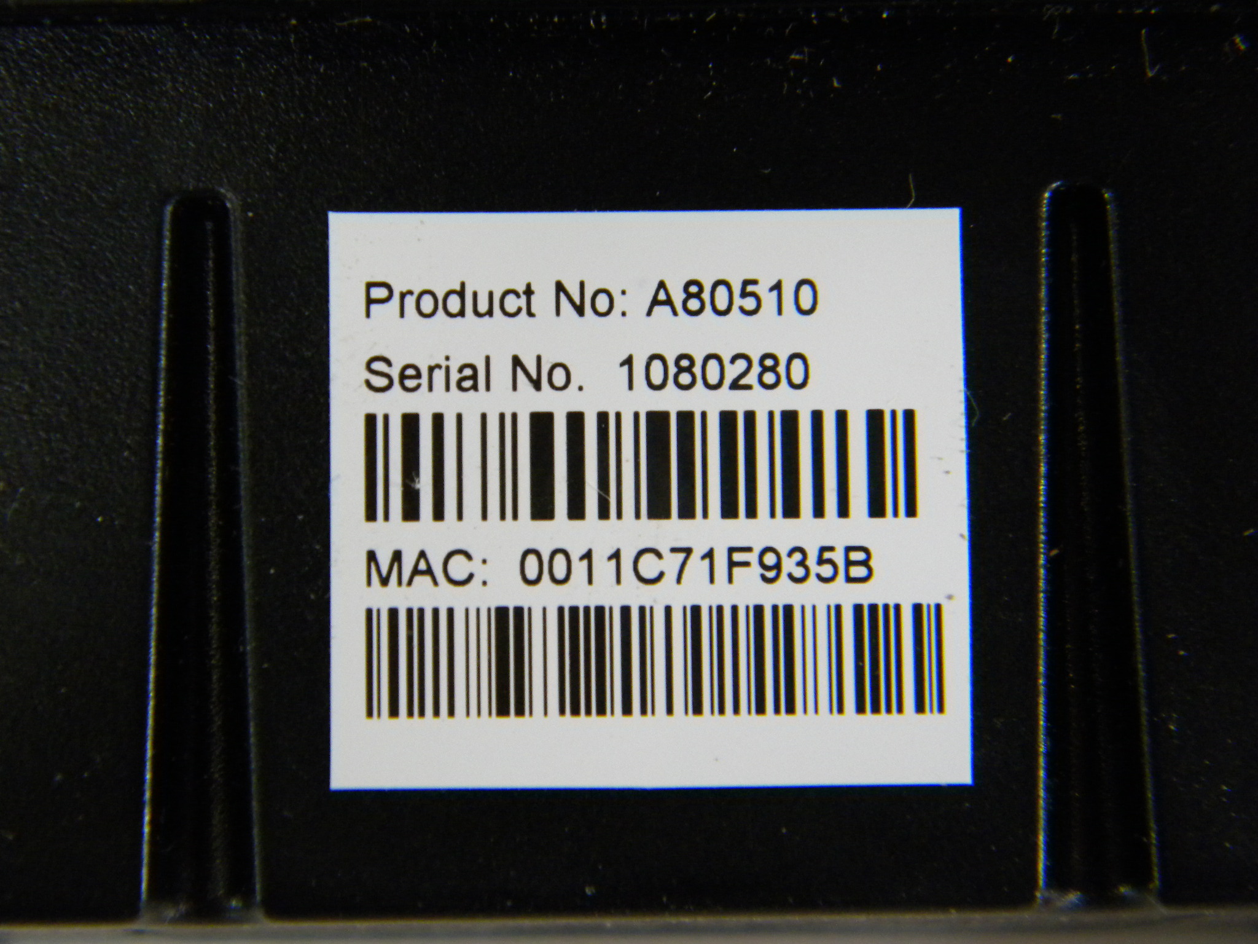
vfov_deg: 17.8
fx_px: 3016
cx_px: 629
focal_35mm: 83
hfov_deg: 23.6
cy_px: 472
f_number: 4.5
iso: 400
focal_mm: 15.1
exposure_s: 1/142
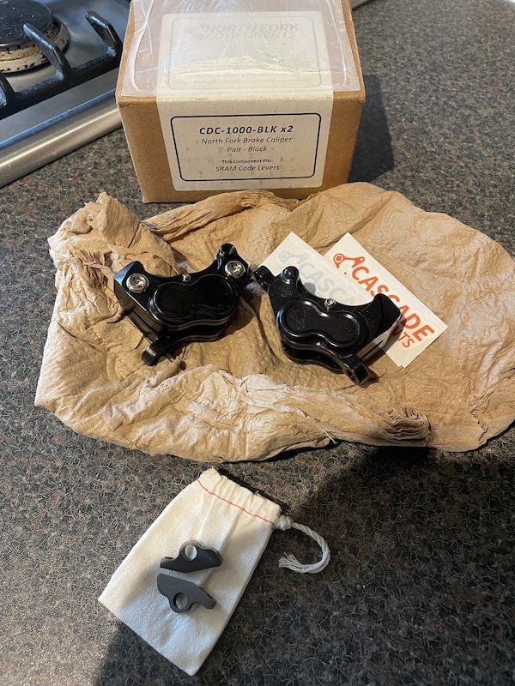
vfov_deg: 67.3
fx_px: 516
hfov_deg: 53.1
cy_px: 343
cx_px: 258
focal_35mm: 26
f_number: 1.6
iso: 80
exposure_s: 1/50
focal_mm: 4.2
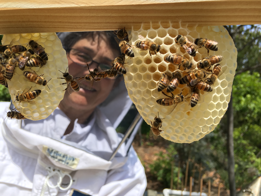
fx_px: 219
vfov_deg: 48.2
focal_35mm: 29
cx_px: 130
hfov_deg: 61.7
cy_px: 98
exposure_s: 1/739
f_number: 2.2
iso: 25
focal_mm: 4.15
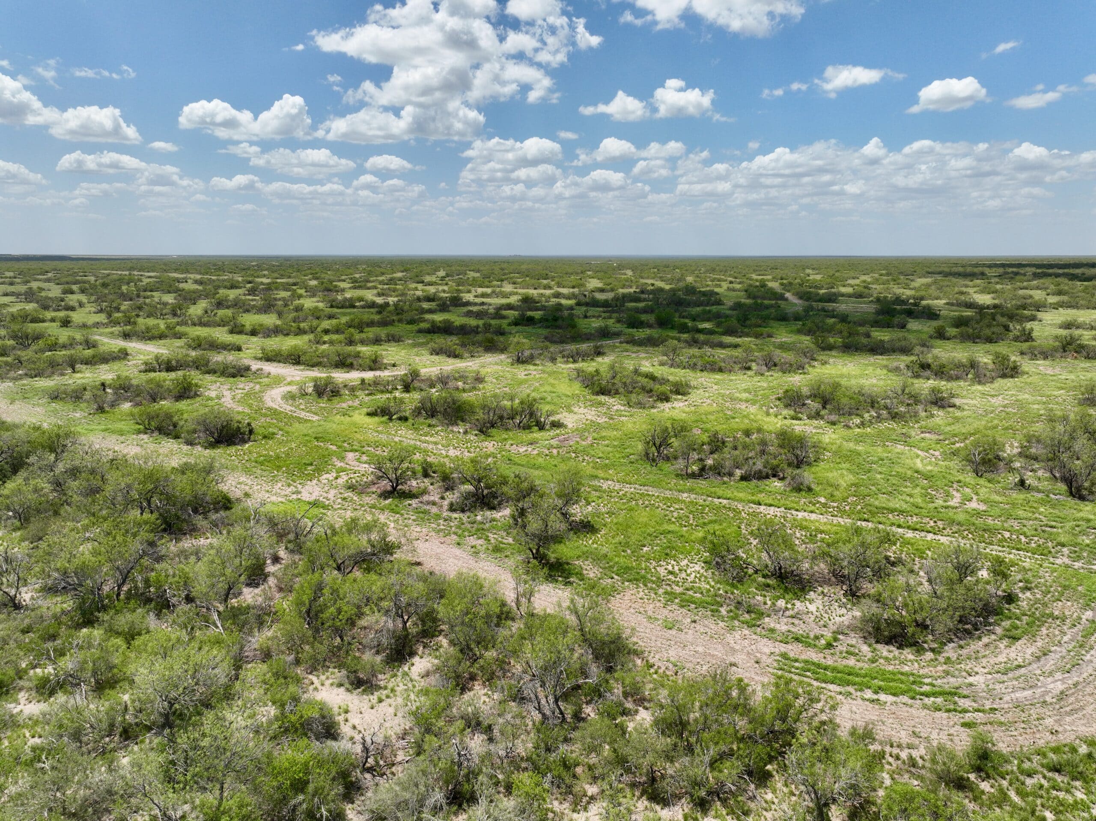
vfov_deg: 56.8
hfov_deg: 71.6
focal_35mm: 24
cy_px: 410
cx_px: 548
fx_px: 760
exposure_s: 1/60
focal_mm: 12.29
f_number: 4.5
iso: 100
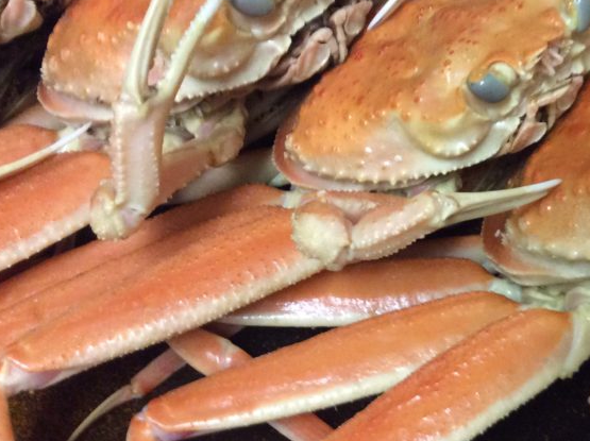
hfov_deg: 31.5
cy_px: 151
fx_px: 1005
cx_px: 505
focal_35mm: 59
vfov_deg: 24.7
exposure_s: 1/24
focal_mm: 3.3
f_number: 2.4
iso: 200
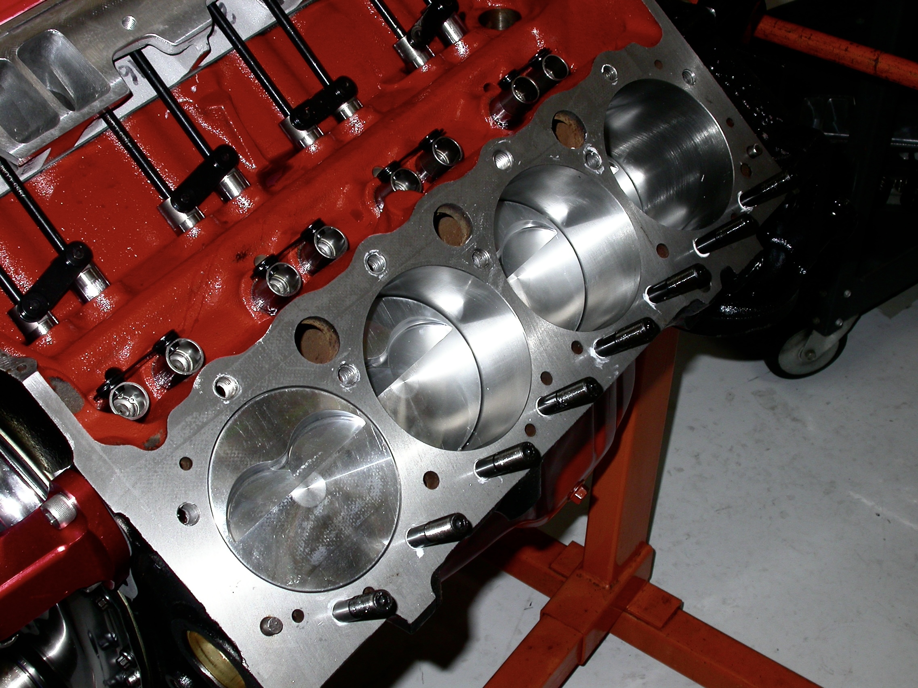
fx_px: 1326
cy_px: 344
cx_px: 459
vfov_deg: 29.1
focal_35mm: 50
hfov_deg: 38.2
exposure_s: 1/60
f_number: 5.8
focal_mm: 10.4
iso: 100
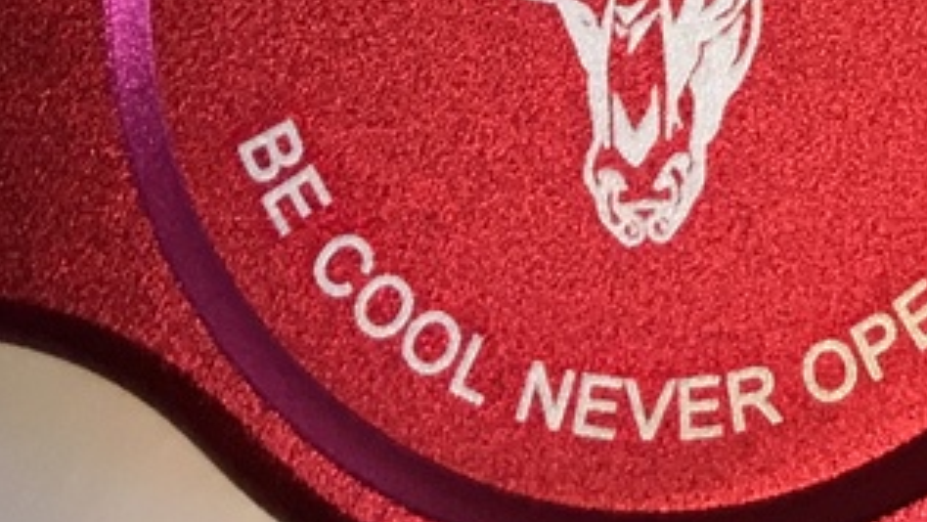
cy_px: -1243
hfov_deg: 13.1
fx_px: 3934
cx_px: 1138
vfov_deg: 6.6
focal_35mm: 160
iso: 100
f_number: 2.2
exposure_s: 1/33
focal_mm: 4.15
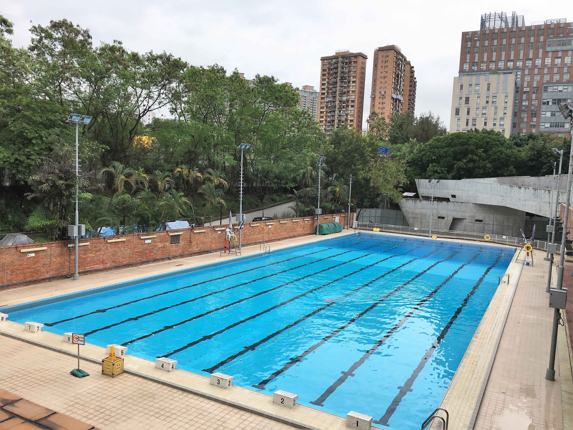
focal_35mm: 29
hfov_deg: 61.7
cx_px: 286
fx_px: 480
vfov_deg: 48.2
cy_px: 215
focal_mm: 4.15
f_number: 2.2
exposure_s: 1/1054
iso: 25
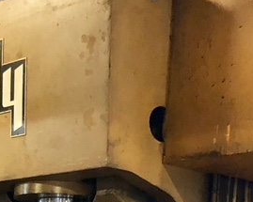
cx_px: 67
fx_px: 973
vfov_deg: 11.3
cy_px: 329
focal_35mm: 130
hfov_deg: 14.8
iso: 100
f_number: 1.8
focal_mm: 4
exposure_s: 1/13
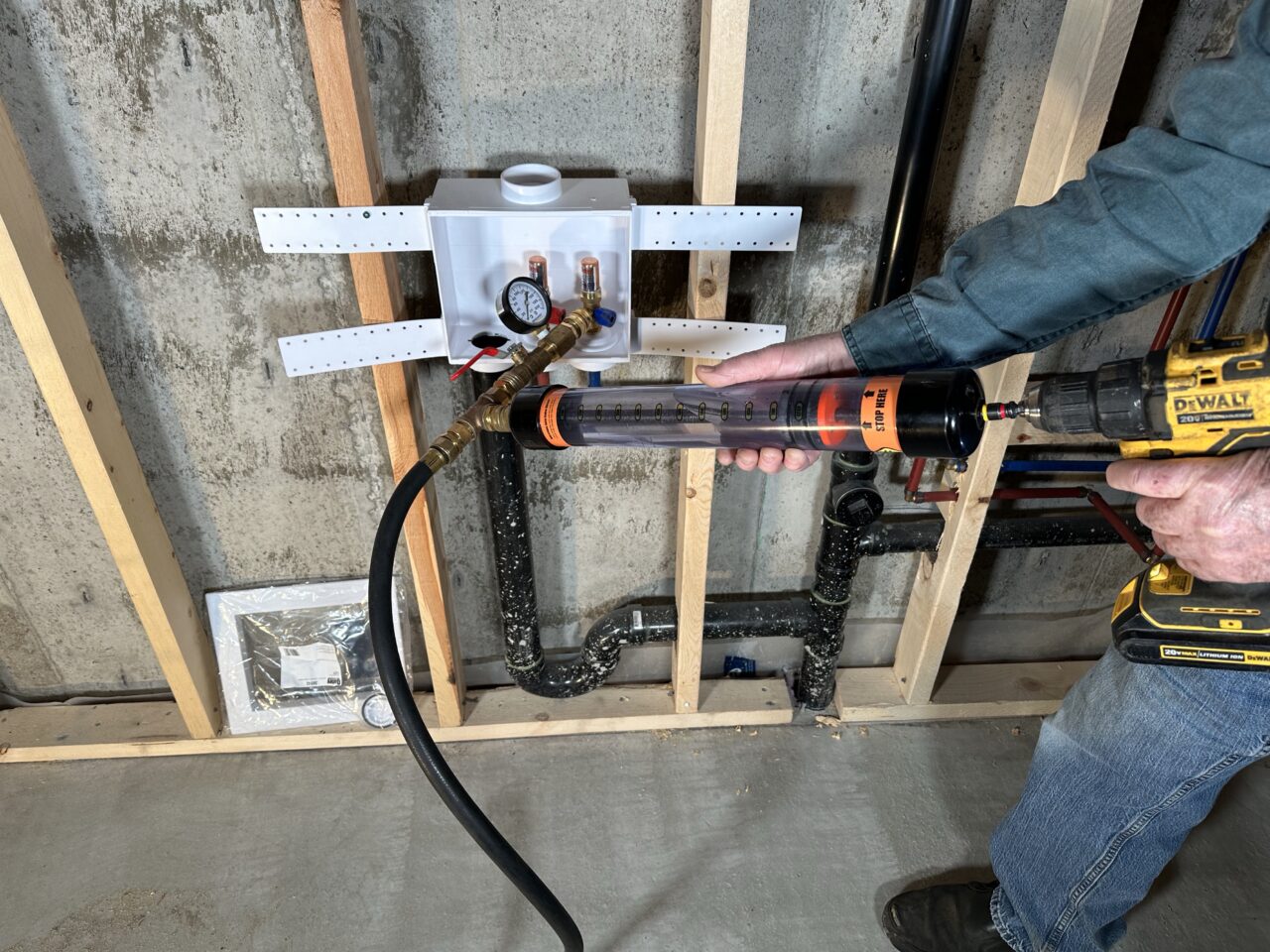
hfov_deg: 71.6
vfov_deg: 56.8
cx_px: 635
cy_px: 476
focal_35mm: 24
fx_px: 881
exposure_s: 1/120
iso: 80
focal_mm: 6.86
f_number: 1.78
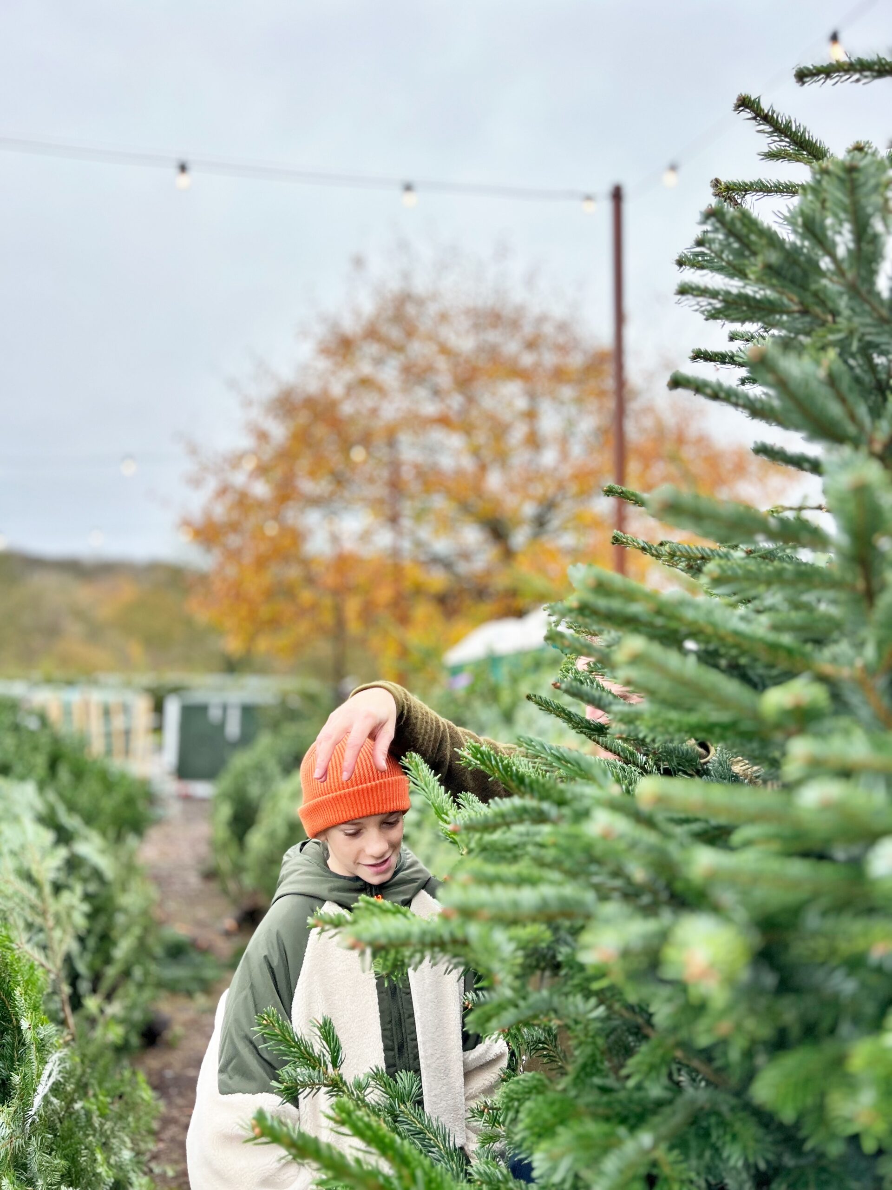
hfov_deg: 53.1
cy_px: 595
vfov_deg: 67.3
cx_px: 446
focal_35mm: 26
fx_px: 893
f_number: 1.5
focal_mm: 5.7
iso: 50
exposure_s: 1/723
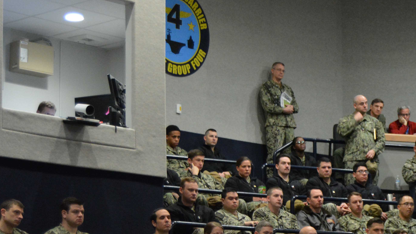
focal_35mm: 116
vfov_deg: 10.3
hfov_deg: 18.1
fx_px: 1280
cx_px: 404
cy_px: 281
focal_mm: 34
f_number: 4.5
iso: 2500
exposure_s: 1/30
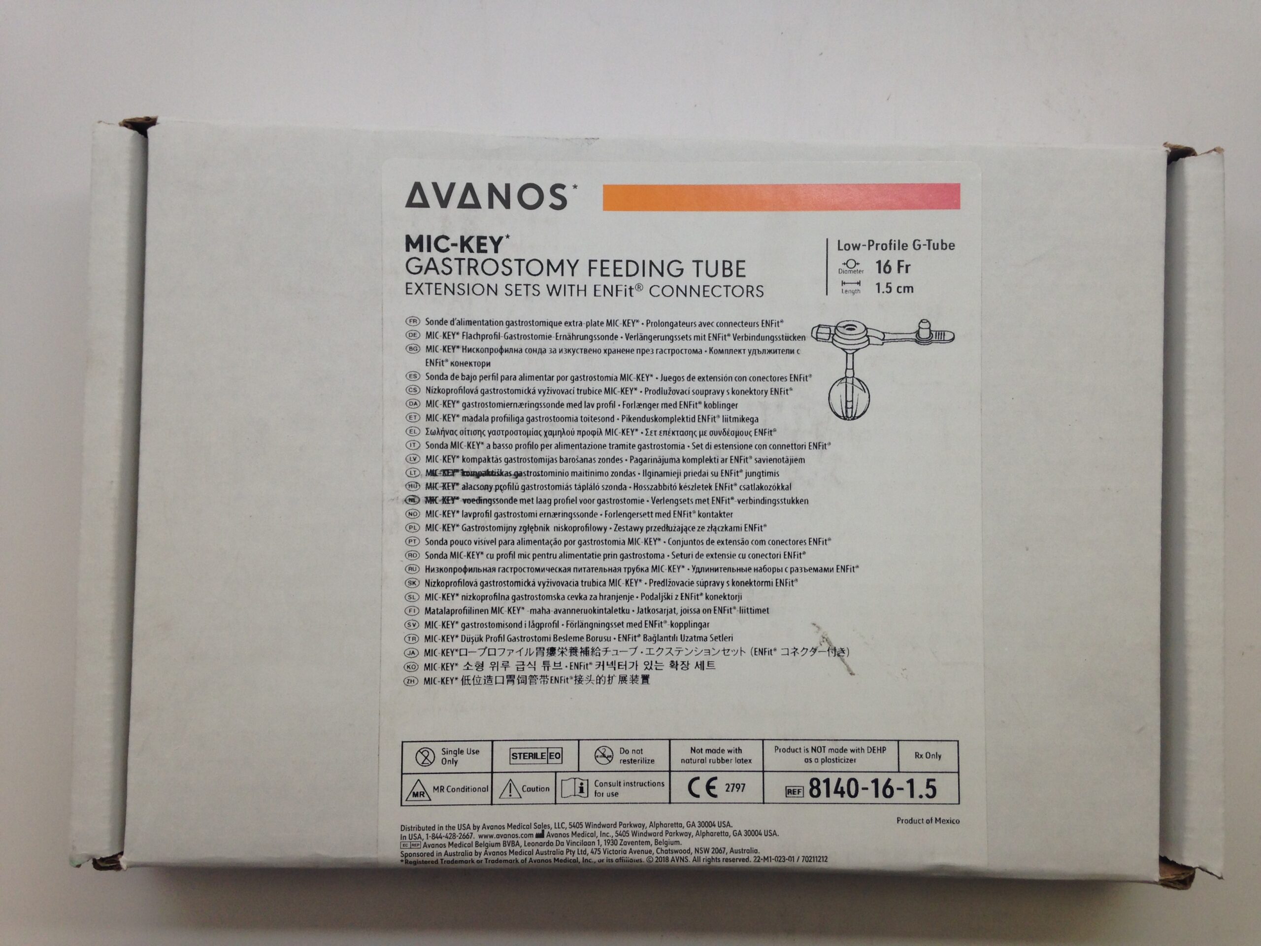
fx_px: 1202
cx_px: 630
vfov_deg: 42.9
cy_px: 473
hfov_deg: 55.4
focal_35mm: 33
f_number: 2.4
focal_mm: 4.12
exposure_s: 1/60
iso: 50
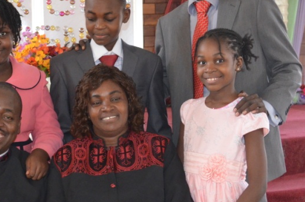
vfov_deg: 13.2
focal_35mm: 103
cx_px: 58
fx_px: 871
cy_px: 107
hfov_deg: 19.6
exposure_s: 1/60
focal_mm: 35
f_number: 5
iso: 3200
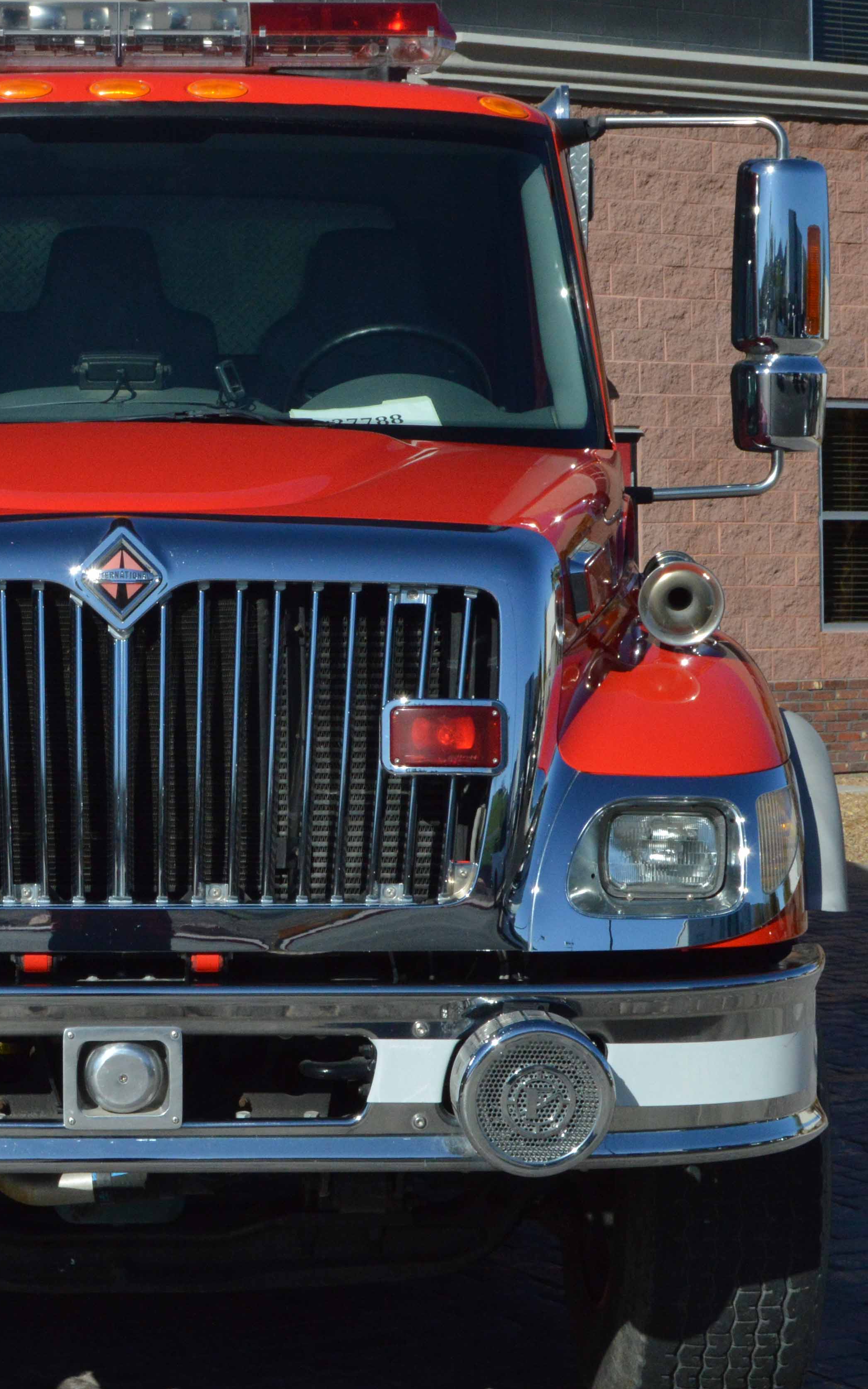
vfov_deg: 24.4
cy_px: 737
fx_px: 3214
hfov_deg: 15.2
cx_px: 120
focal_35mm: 85
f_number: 18
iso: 800
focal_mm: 31
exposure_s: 1/1000
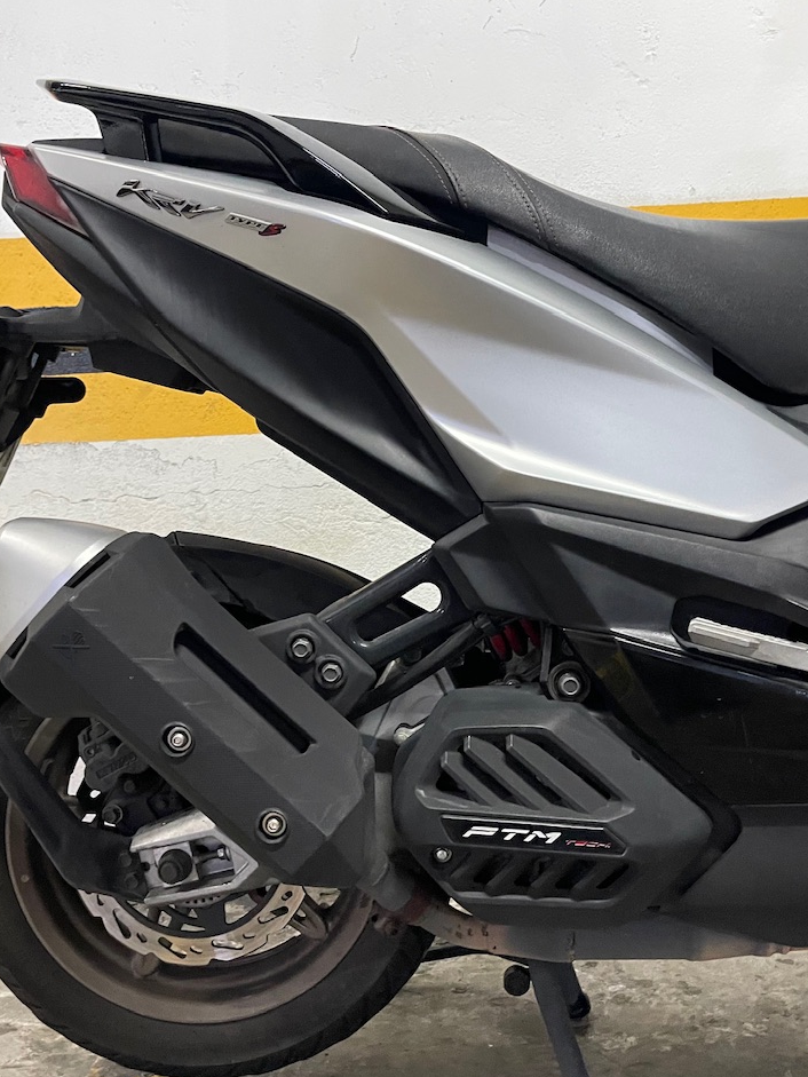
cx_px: 468
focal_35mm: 34
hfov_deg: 41.7
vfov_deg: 54.0
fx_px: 1058
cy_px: 543
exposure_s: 1/30
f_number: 1.6
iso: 640
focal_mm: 5.1
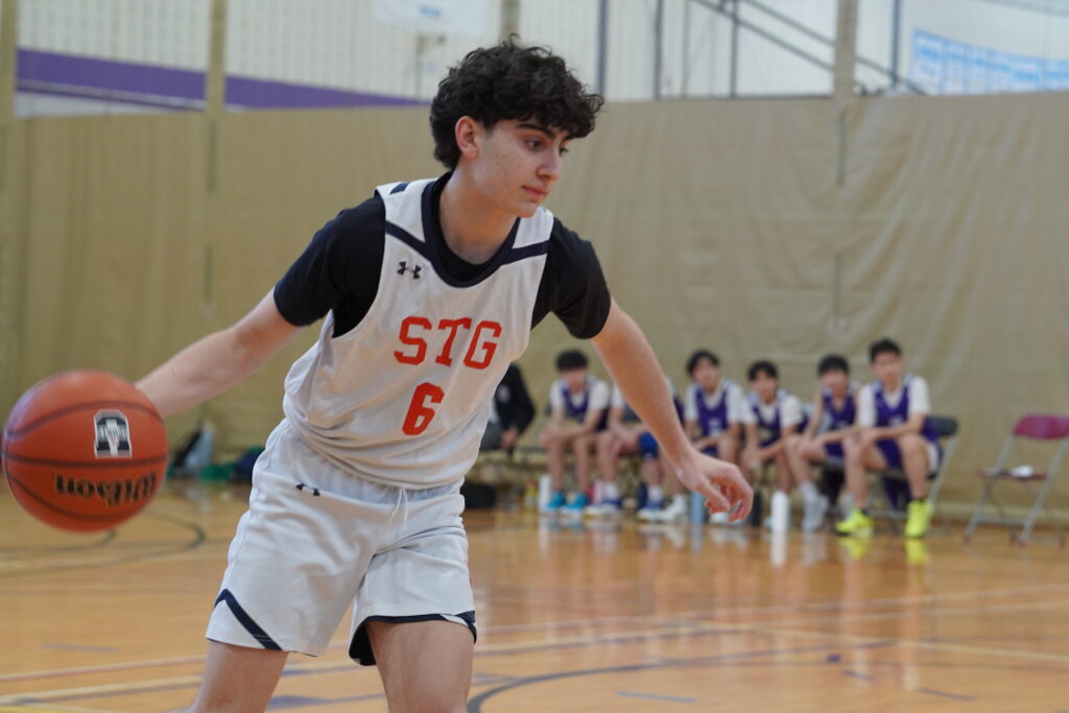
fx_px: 3118
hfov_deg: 19.5
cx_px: 534
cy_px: 356
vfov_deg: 13.0
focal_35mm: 105
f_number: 4
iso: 1600
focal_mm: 70
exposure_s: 1/160
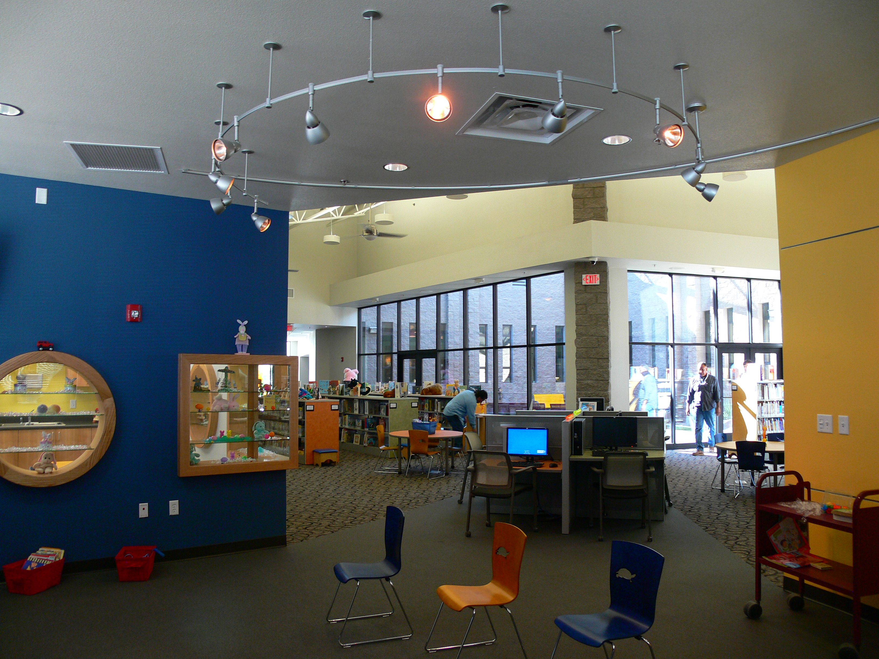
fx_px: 889
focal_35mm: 35
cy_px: 330
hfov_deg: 52.6
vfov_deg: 40.7
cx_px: 440
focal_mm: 7.4
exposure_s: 1/30
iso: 100
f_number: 2.8
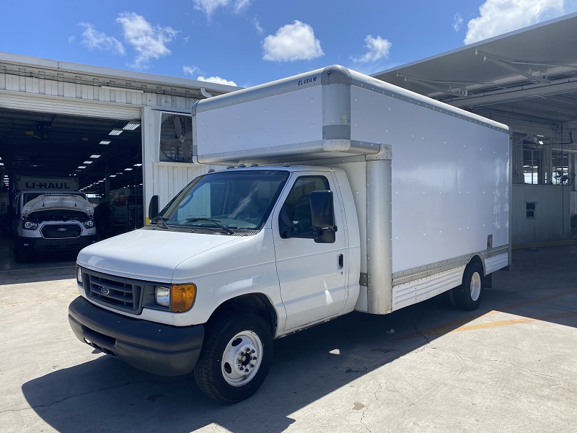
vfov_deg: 53.1
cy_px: 216
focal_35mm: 26
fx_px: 433
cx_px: 288
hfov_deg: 67.3
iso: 32
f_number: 1.8
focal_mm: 4.25
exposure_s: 1/2513
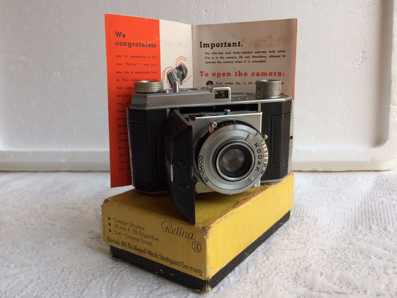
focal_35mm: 29
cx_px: 198
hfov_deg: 61.7
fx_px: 333
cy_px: 149
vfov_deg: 48.2
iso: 32
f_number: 2.2
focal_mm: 4.15
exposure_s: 1/578
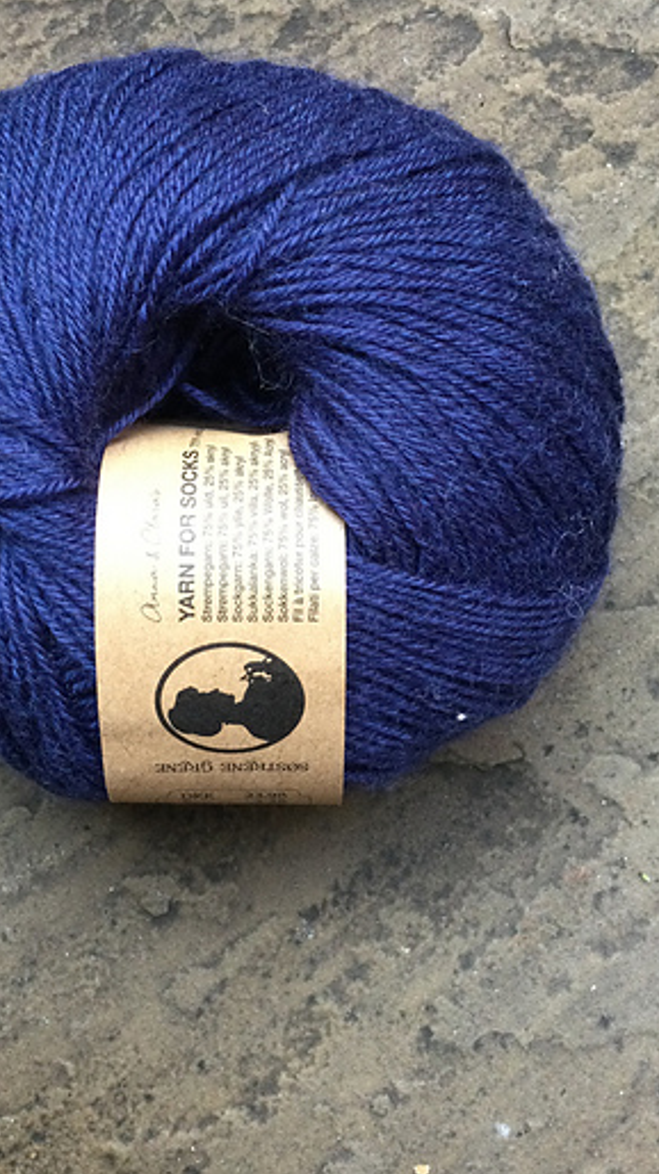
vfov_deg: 48.1
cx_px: 271
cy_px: 476
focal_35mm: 42
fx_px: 1307
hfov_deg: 28.2
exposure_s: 1/33
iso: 200
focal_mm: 3.3
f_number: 2.4
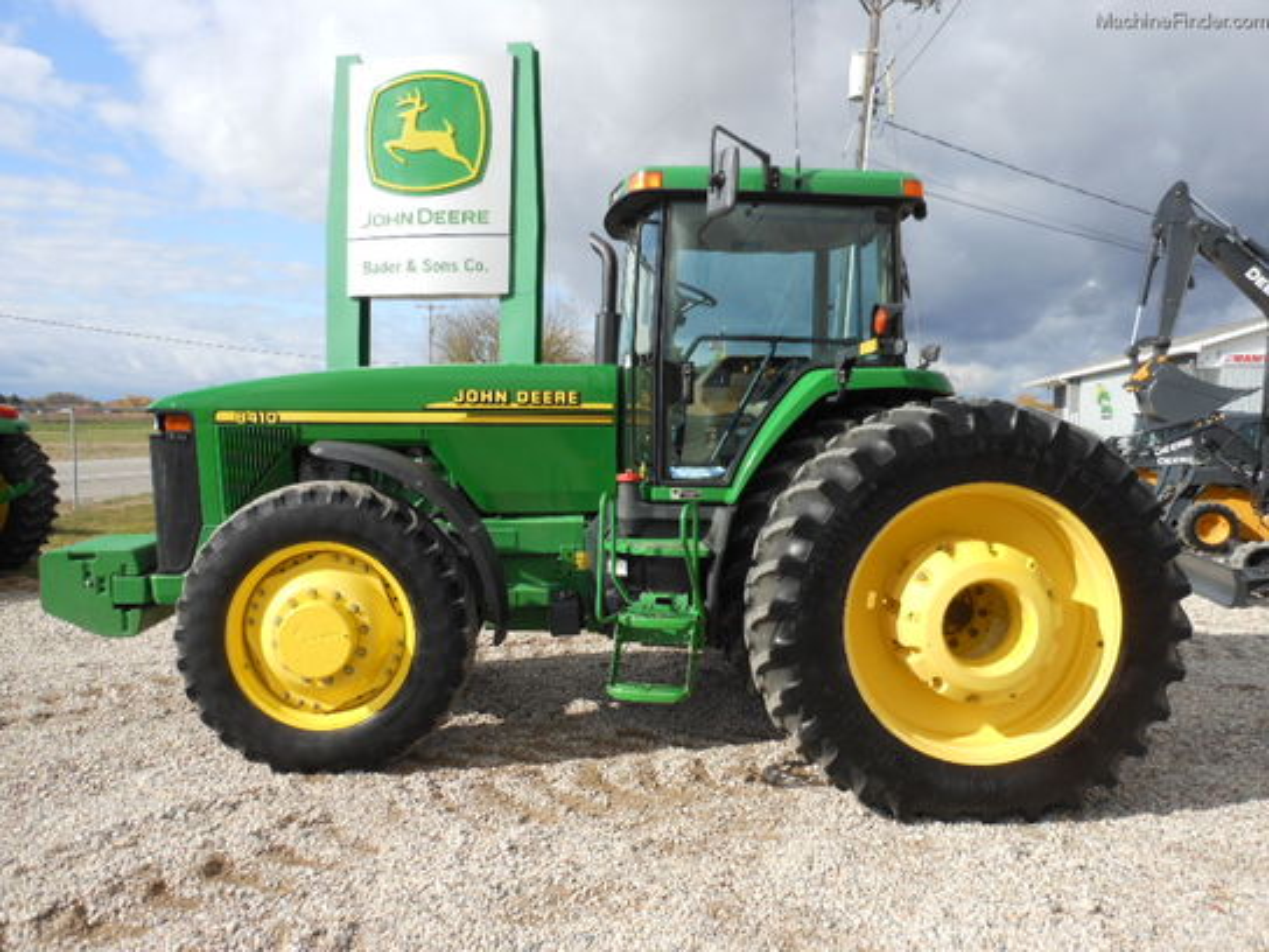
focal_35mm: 28
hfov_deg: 63.4
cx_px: 634
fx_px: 1026
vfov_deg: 49.7
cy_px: 476
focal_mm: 5
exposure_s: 1/640
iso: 80
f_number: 3.7
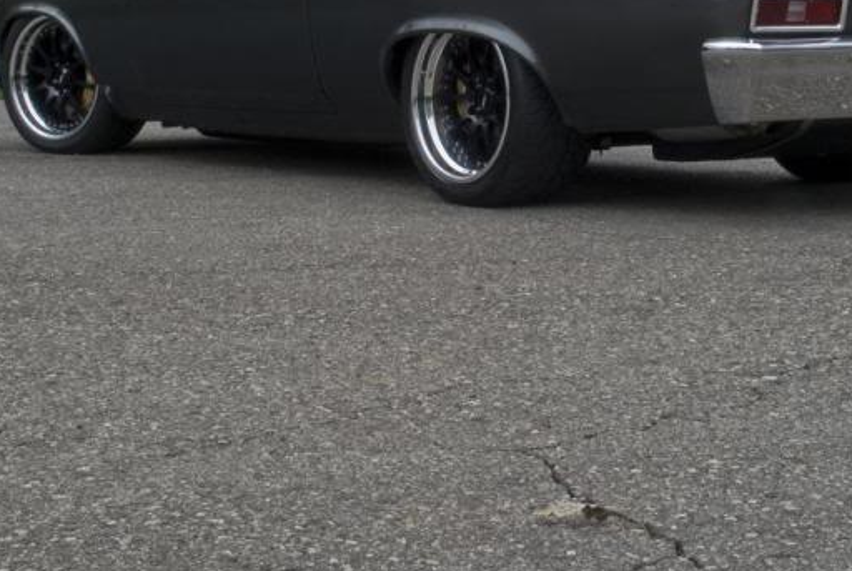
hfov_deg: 21.9
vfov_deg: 14.6
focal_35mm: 93
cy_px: 31
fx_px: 2204
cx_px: 497
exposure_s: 1/2.5
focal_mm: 31
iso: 100
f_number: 22
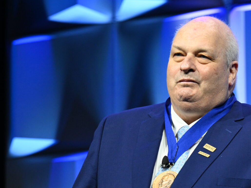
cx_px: 152
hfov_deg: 6.9
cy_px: 150
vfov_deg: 5.2
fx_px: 2081
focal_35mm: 287
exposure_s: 1/160
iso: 2500
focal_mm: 150
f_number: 5
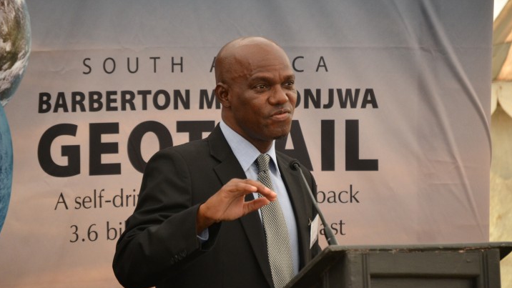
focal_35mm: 316
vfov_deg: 3.8
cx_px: 255
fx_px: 4291
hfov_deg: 6.8
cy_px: 136
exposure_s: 1/500
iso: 1400
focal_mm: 200
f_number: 5.6
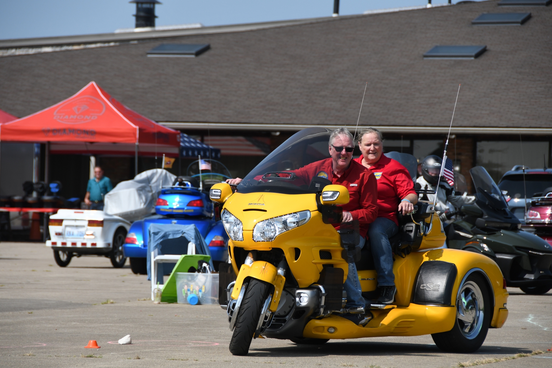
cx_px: 276
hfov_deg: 9.1
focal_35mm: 225
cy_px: 184
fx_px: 3450
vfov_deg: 6.1
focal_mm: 150
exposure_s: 1/2000
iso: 360
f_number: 7.1
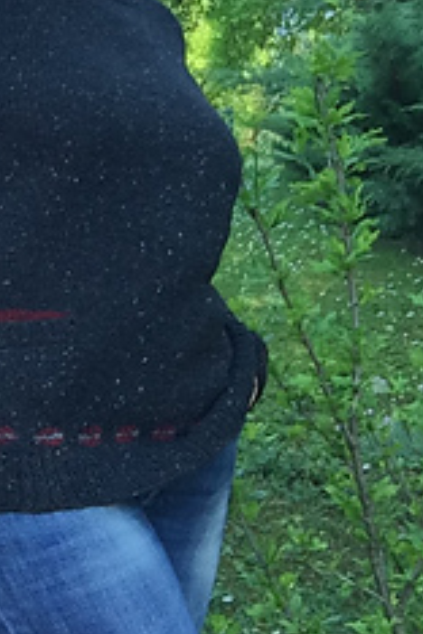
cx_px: -50
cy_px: 149
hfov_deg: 18.9
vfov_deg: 28.8
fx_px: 1216
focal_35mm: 69
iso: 32
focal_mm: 2.65
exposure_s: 1/100
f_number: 2.2
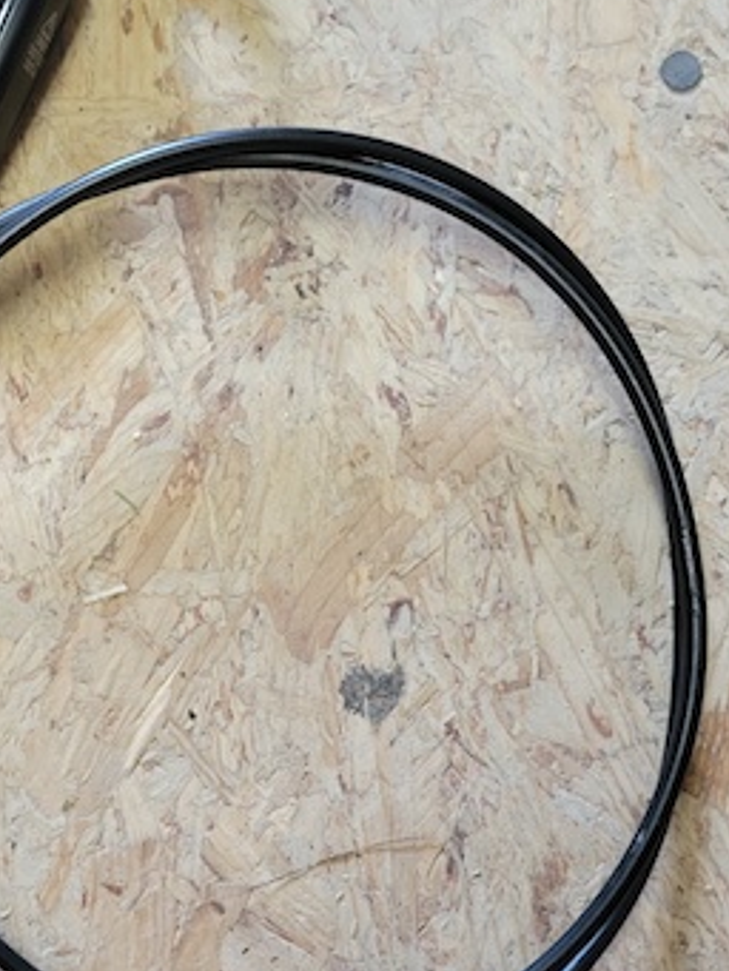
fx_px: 1712
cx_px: 205
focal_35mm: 61
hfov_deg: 23.8
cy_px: 501
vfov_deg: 31.7
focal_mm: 5.4
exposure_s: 1/40
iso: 250
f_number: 1.8
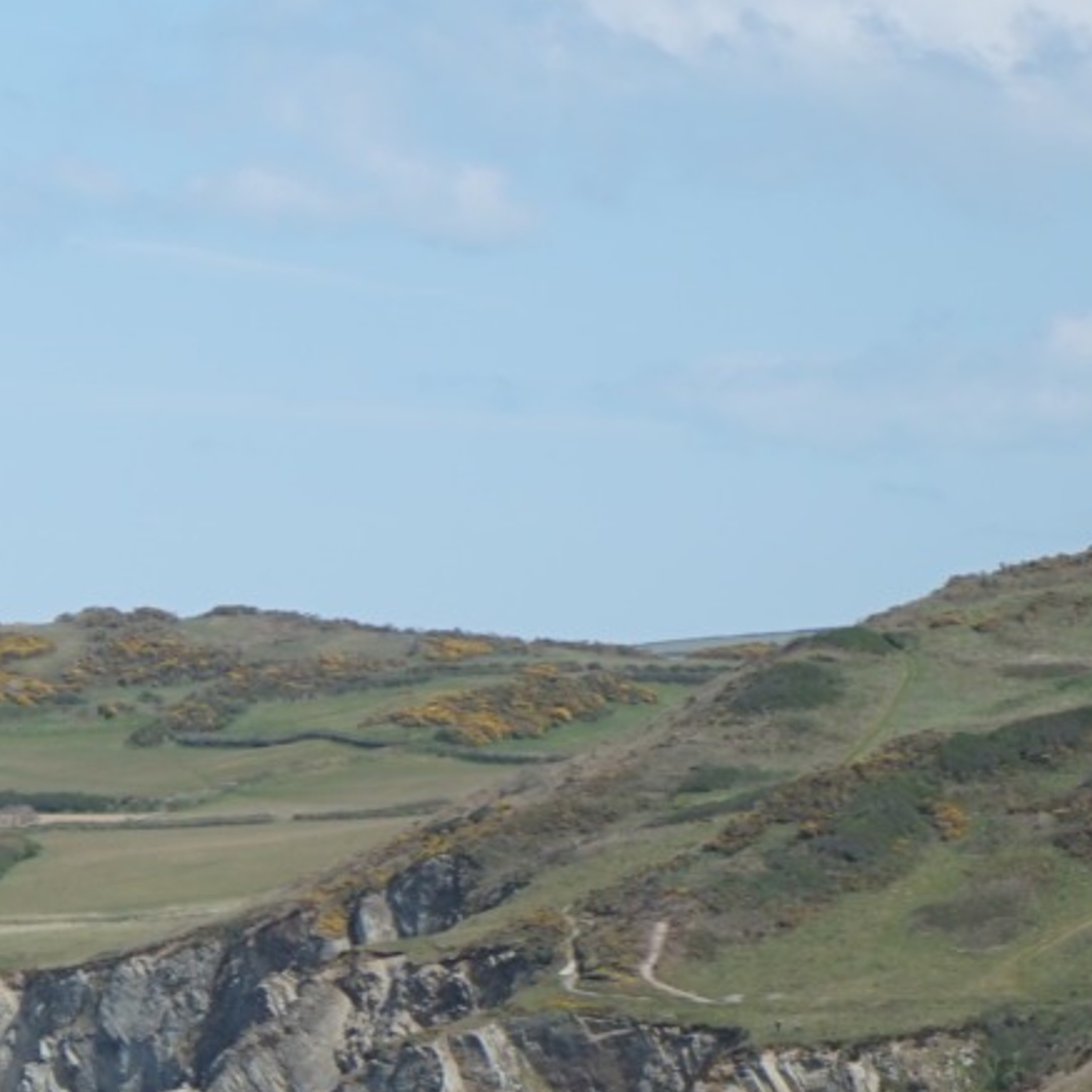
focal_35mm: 279
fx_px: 9958
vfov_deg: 6.3
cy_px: 1013
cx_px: -1362
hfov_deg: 6.1
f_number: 11
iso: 100
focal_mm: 70
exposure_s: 1/160
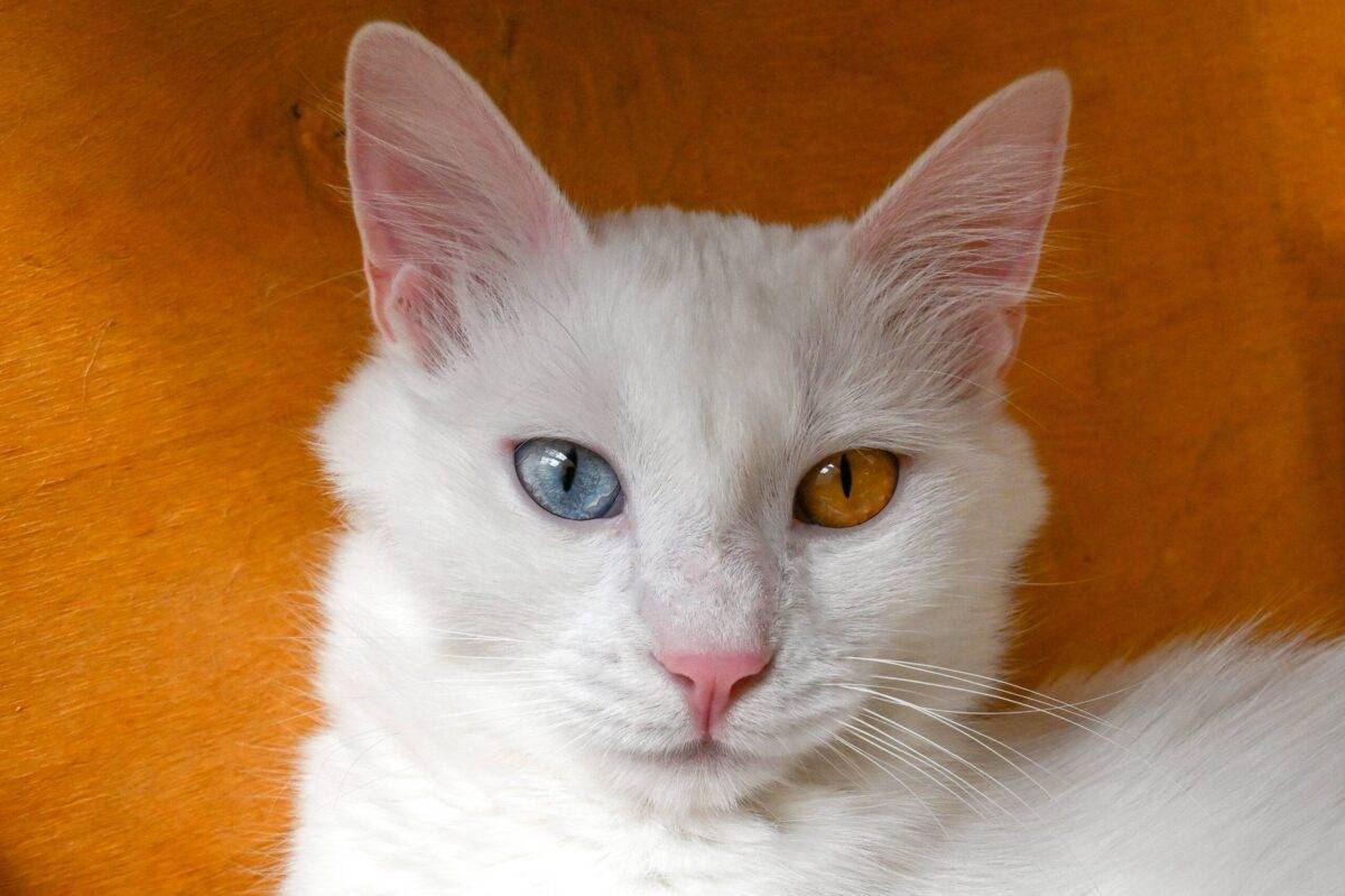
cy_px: 448
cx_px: 672
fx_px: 1344
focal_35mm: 36
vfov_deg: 36.8
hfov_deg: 53.2
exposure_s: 1/125
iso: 640
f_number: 9
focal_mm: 24
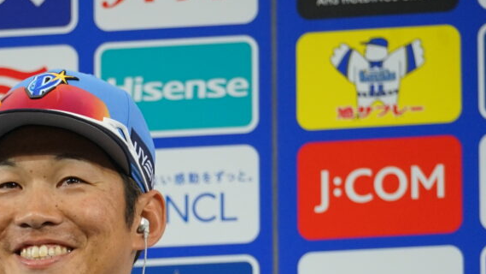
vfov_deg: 2.0
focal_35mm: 616
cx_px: 62
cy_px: 281
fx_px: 7938
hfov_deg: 3.5
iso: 1000
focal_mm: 218
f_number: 6.3
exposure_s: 1/400
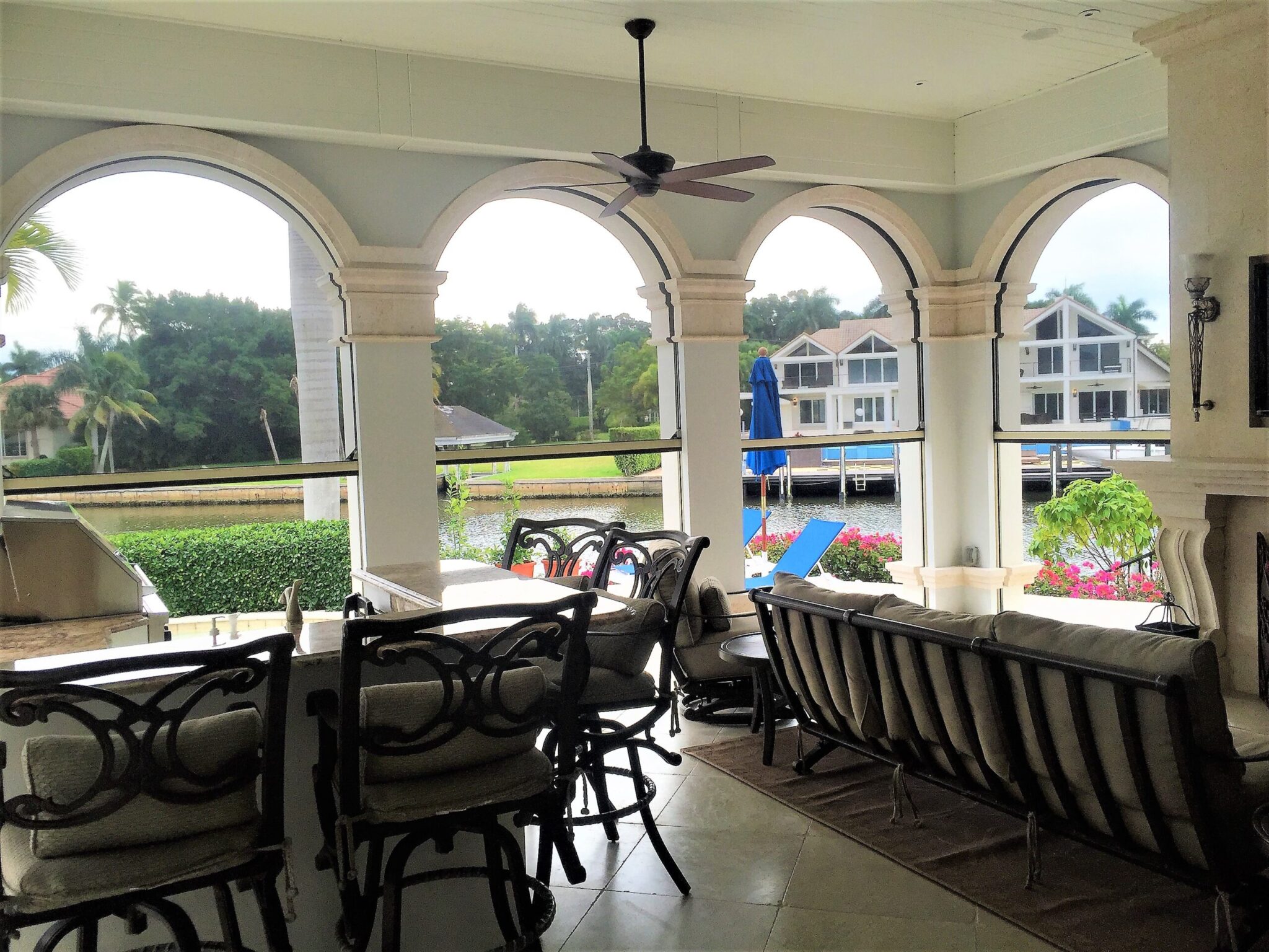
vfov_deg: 48.2
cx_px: 634
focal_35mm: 29
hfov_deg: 61.7
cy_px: 476
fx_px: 1063
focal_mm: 4.15
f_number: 2.2
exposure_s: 1/249
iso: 32
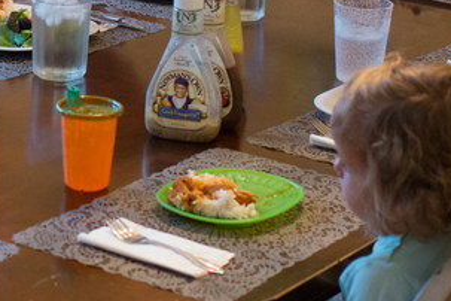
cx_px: -10
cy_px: 10
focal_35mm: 148
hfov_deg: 13.7
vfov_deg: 9.2
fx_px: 1854
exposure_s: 1/160
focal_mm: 35
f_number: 3.2
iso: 2000
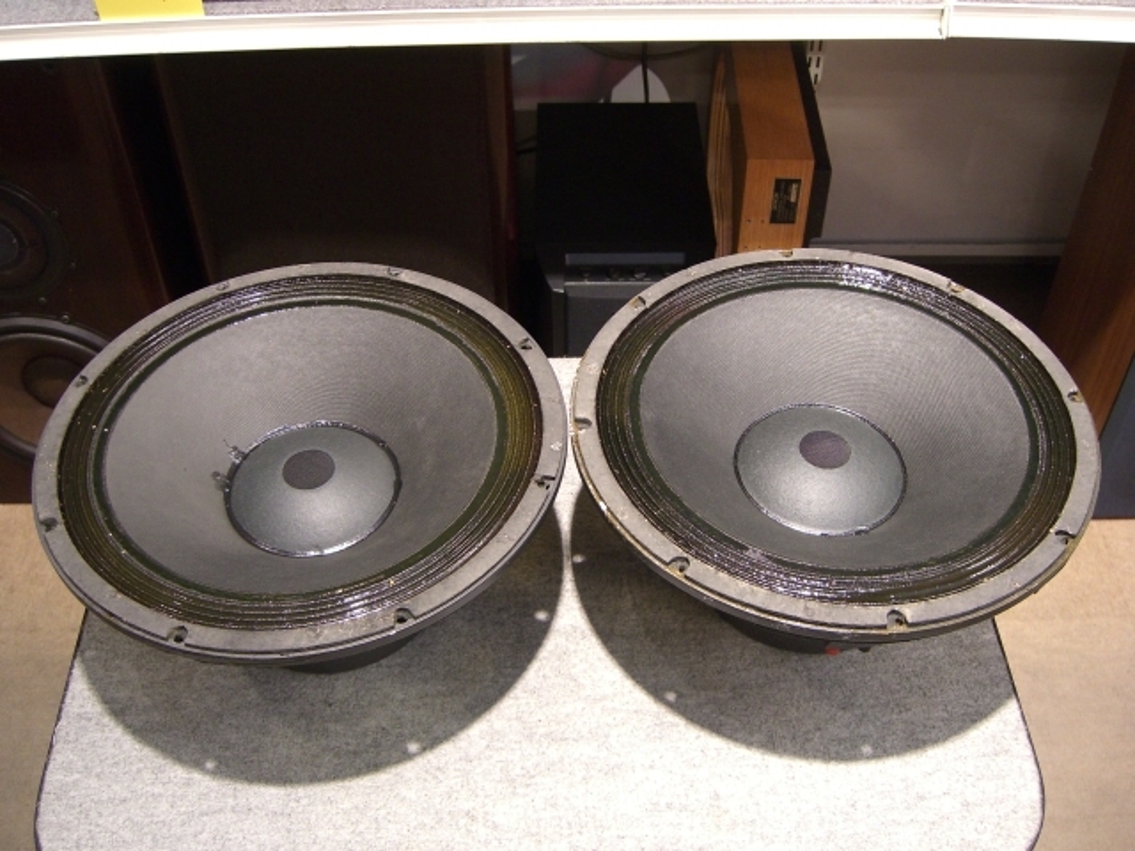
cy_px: 426
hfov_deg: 49.0
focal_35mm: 38
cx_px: 568
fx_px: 1246
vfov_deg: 37.7
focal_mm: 7.9
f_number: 2.8
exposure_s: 1/25
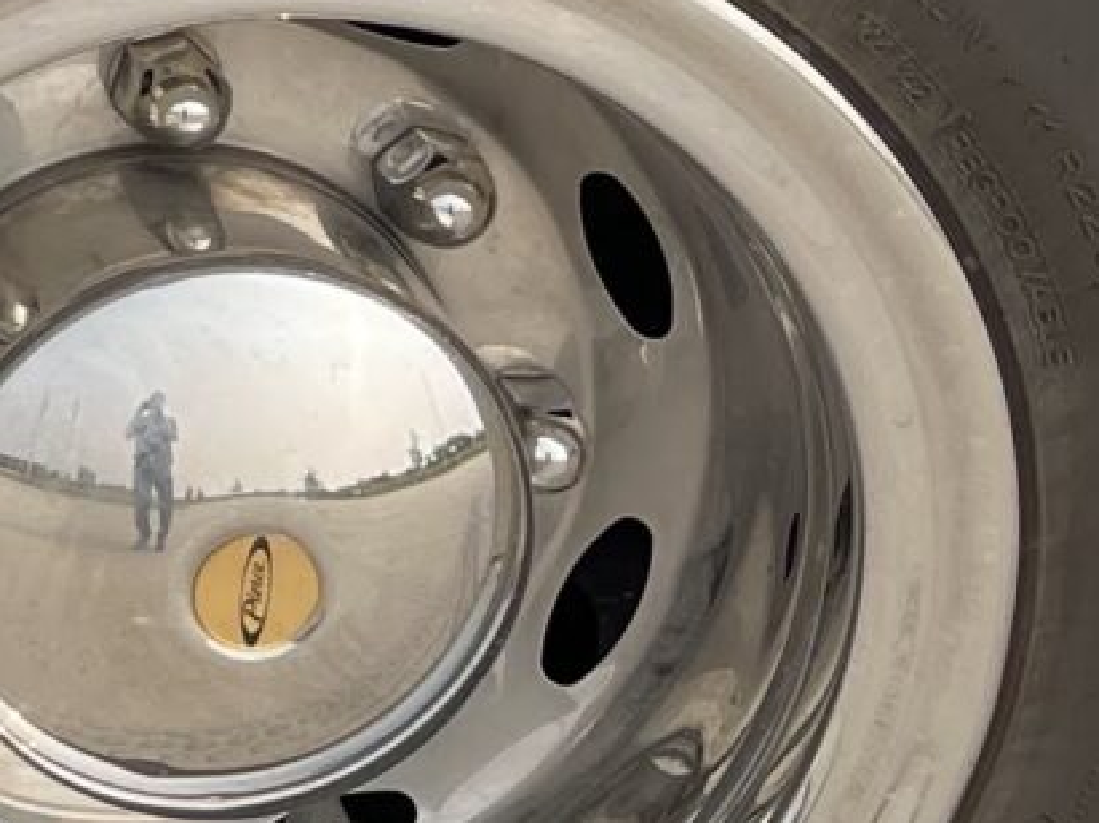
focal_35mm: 162
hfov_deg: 11.2
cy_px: -342
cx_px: -987
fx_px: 5142
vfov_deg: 9.0
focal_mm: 5.1
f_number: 1.6
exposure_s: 1/1212
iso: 32
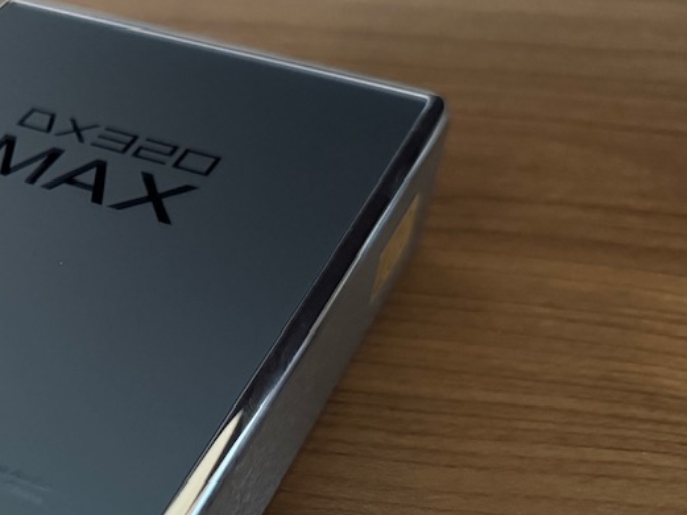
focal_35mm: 59
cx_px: -22
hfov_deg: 30.1
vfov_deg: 24.3
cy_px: 440
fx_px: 1171
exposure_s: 1/40
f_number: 1.78
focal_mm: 6.86
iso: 1000
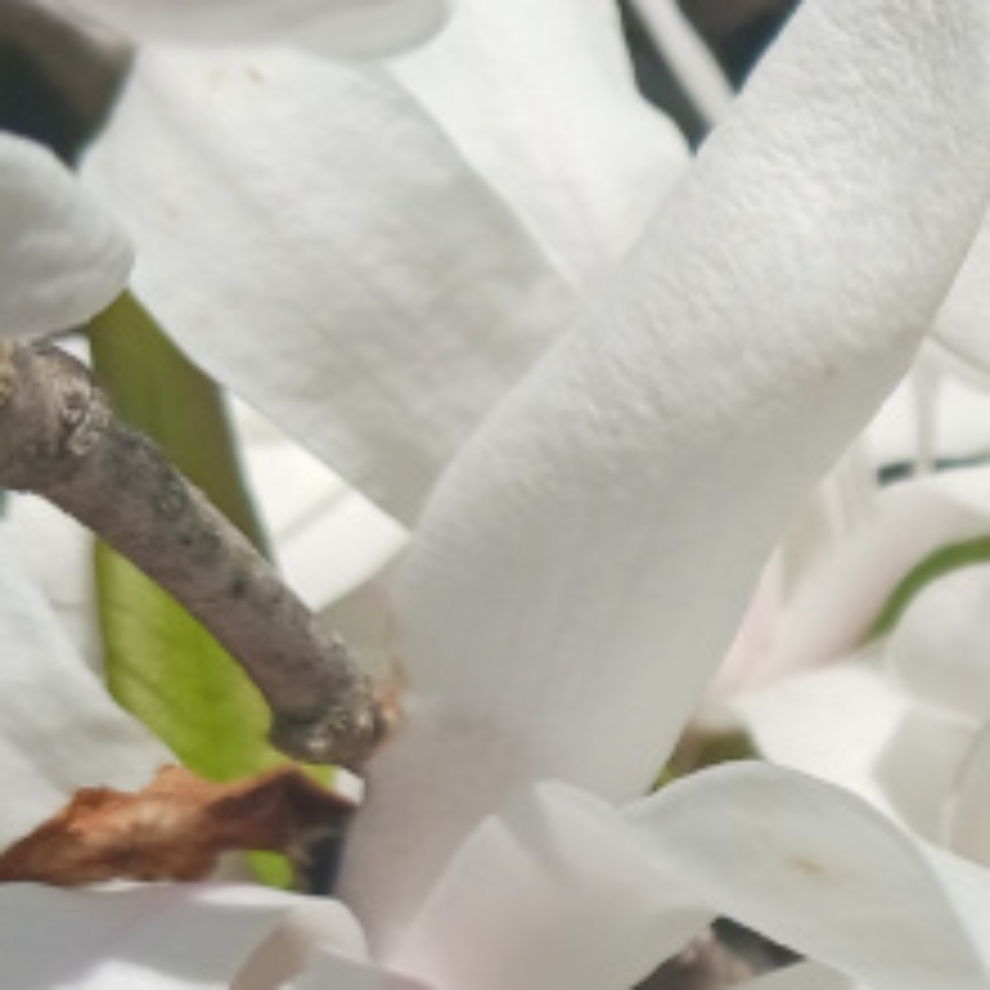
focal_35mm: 117
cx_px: 1620
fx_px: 3786
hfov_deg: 13.7
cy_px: 1089
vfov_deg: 14.6
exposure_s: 1/573
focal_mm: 4
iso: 20
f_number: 1.8
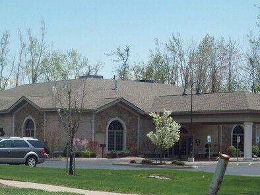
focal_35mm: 104
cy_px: 150
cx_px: 116
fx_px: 781
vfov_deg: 14.2
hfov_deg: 18.9
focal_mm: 10.7
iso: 80
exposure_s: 1/273
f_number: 7.6
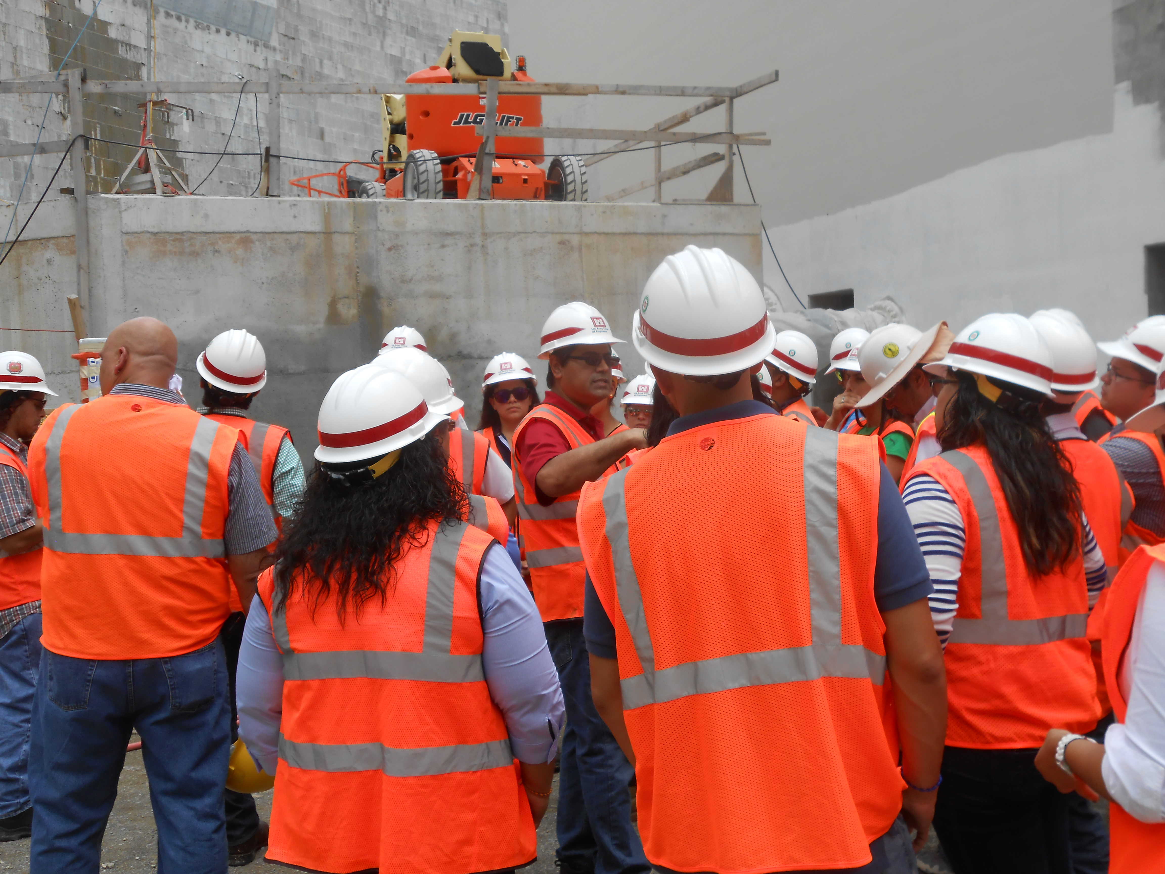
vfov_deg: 37.7
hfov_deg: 49.0
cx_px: 582
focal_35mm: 38
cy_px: 437
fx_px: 1279
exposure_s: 1/400
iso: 80
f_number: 4.2
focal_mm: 6.8
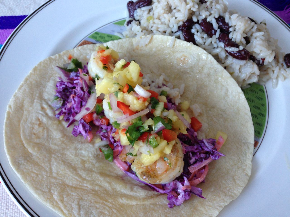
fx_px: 276
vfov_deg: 42.9
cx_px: 145
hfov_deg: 55.4
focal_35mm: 33
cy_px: 108
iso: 80
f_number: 2.4
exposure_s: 1/20
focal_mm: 4.12
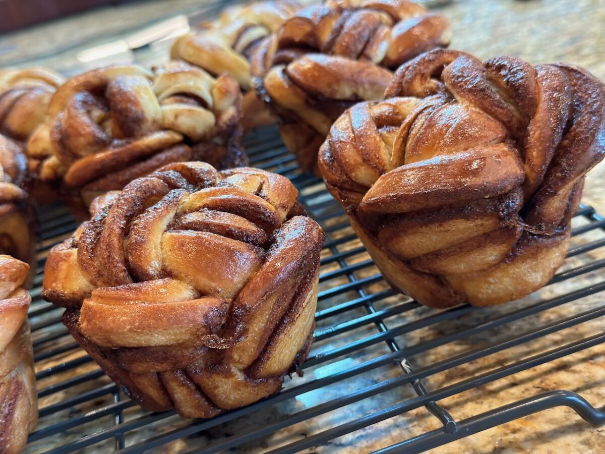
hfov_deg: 39.7
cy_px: 227
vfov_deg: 30.3
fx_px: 839
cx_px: 302
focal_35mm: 48
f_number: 1.78
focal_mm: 6.86
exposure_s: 1/60
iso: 400
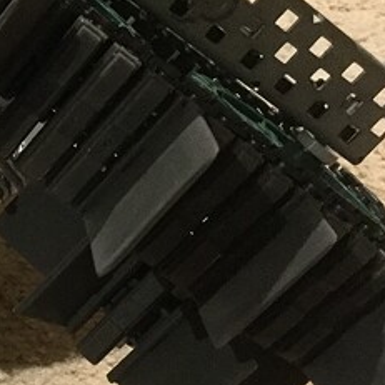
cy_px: 253
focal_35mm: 79
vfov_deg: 21.8
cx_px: -92
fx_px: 994
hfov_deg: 20.3
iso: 800
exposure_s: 1/17
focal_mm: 3.3
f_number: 2.4
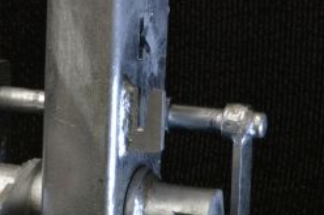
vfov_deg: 8.1
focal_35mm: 170
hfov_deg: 11.8
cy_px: 161
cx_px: -112
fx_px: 1525
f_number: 14
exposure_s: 1/40
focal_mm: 35
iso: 1000
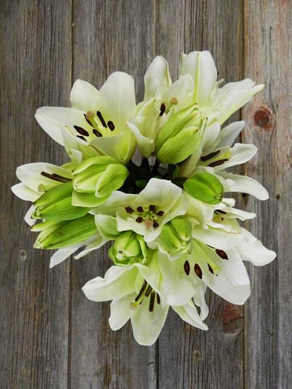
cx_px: 146
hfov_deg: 54.9
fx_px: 281
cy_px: 194
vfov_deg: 69.4
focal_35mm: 25
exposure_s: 1/100
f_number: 3.5
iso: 800
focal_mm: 4.5
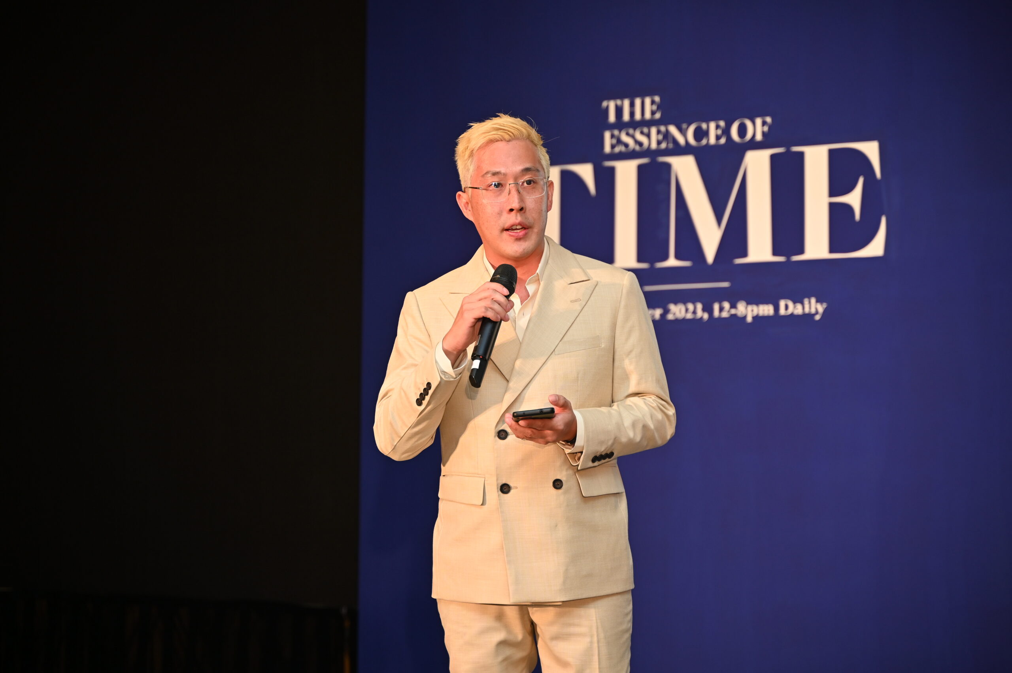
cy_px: 336
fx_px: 1994
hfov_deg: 28.5
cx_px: 506
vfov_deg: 19.2
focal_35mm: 71
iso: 400
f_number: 2.8
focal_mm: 71
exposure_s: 1/160
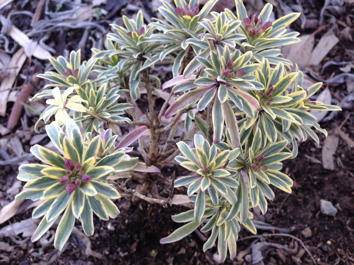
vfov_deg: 42.9
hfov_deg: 55.4
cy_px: 132
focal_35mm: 33
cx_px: 177
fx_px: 337
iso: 50
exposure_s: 1/120
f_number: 2.4
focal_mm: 4.12
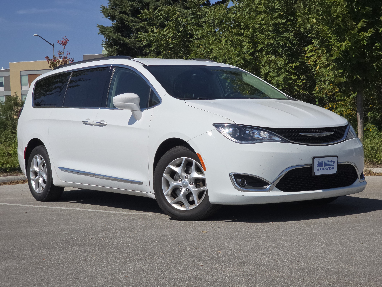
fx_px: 761
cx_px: 191
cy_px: 144
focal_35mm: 69
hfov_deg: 28.2
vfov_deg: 21.3
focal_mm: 7.9
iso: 50
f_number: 2.4
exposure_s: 1/4643
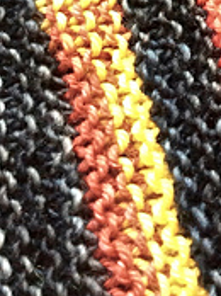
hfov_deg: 15.6
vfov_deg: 19.6
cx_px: 249
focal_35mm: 92
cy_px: -90
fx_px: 785
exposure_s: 1/20
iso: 320
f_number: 2.4
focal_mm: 3.3
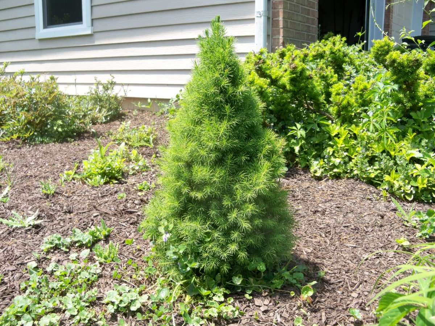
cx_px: 218
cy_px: 163
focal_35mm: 35
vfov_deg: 40.7
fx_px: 440
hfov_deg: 52.6
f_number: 3.5
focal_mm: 6.2
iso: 64
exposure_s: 1/200
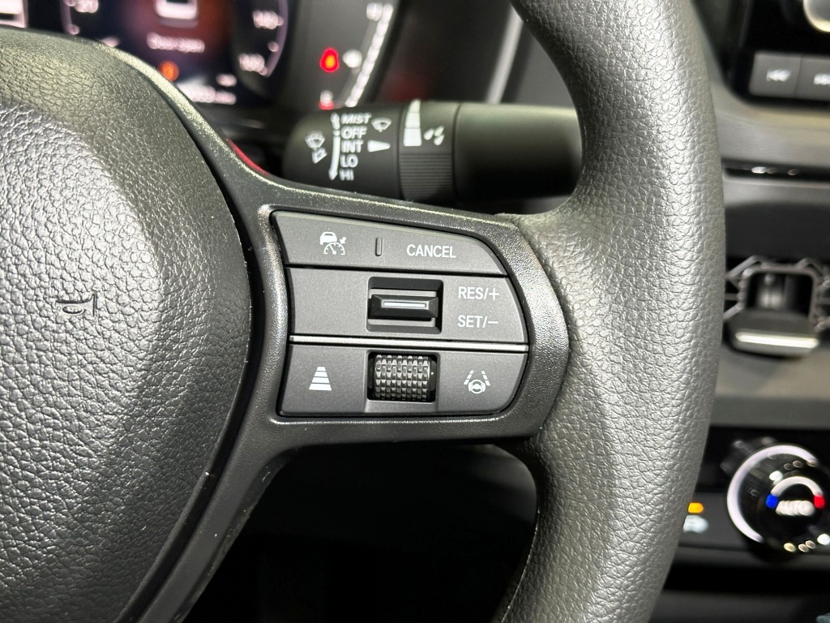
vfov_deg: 30.3
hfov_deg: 39.7
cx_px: 415
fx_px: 1151
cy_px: 312
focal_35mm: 48
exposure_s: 1/40
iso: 500
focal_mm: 6.86
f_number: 1.78
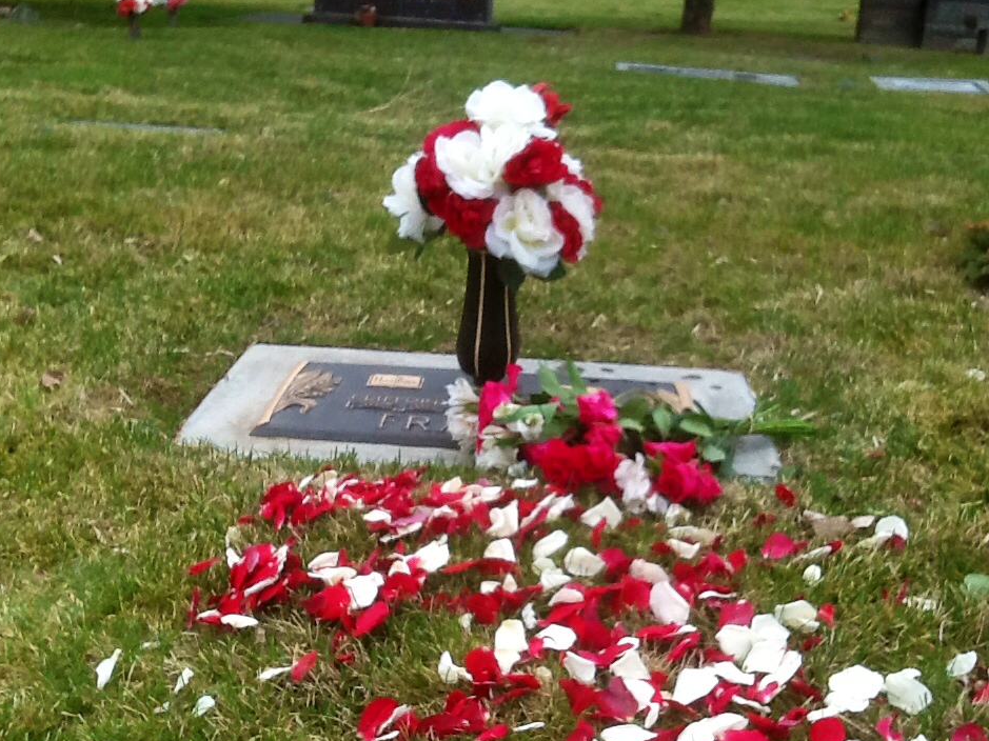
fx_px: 1286
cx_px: 500
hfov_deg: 42.1
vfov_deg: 32.2
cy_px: 373
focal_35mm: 45
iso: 40
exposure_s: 1/424
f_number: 2.4
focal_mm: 2.03
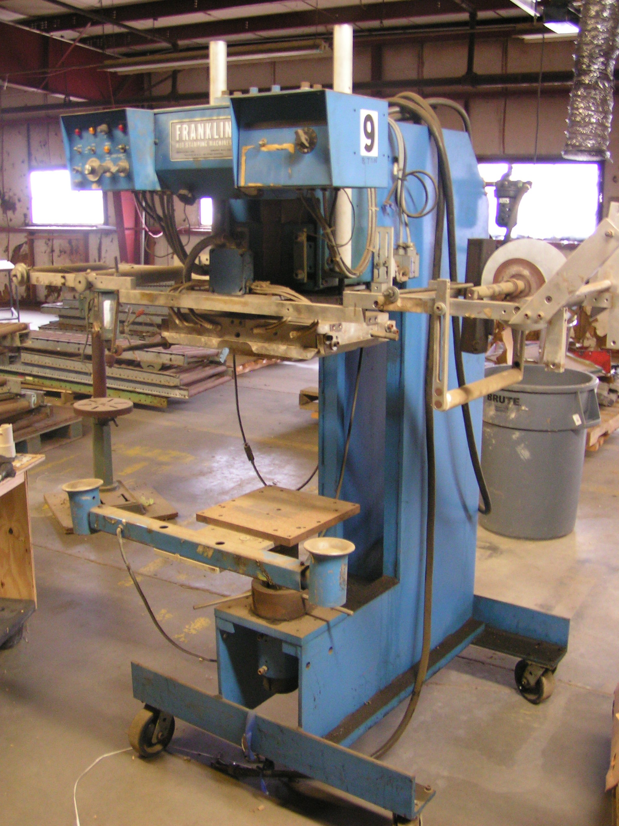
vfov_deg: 49.0
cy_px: 413
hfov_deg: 37.7
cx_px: 310
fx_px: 906
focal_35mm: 38
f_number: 3.2
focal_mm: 5.8
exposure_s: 1/2.5
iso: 200
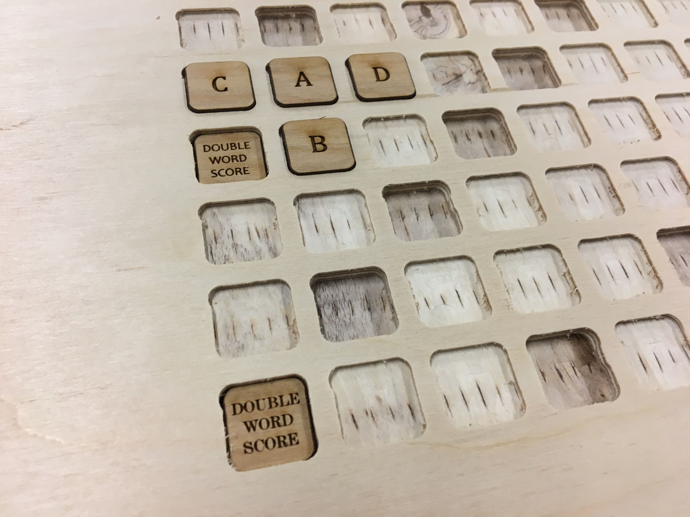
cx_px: 345
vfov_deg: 48.2
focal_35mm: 29
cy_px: 258
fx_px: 578
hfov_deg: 61.7
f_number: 2.2
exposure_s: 1/30
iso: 50
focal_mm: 4.15
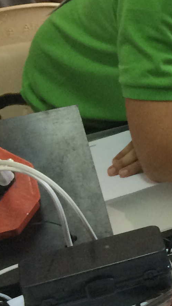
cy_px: 107
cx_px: 559
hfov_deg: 8.4
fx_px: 941
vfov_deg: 18.4
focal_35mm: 116
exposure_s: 1/30
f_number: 2.2
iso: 50
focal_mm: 4.15
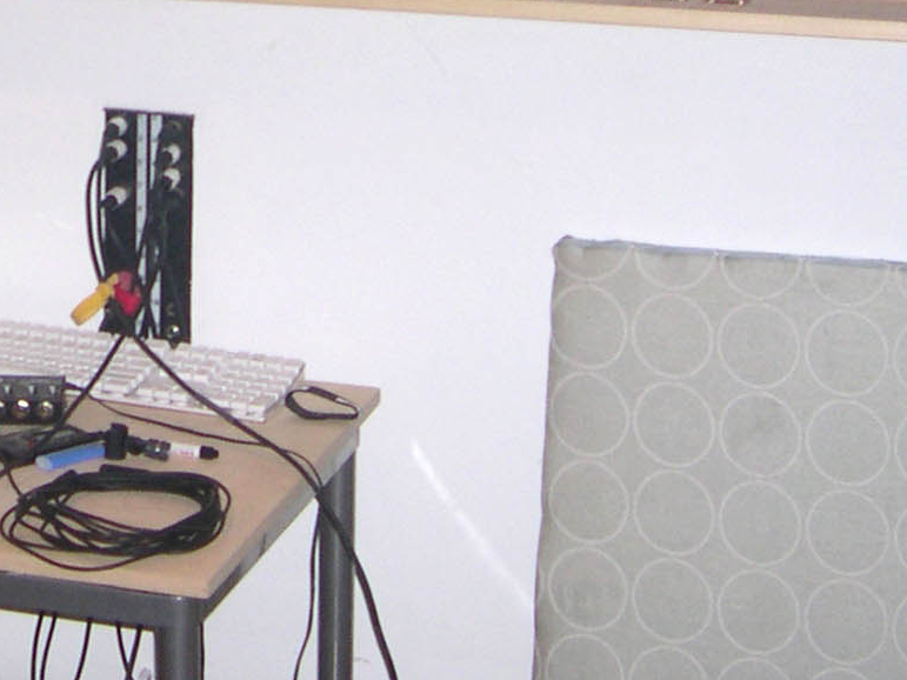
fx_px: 2934
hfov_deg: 17.2
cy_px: -189
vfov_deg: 12.8
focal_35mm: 112
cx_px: -6
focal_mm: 8
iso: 100
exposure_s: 1/60
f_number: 2.8
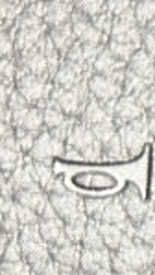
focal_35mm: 360
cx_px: 912
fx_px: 2626
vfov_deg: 6.0
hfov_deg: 3.1
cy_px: 242
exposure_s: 1/40
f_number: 1.78
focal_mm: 6.86
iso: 320
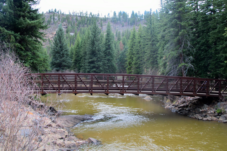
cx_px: 114
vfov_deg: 41.7
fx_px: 199
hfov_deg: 59.5
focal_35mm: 32
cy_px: 76
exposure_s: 1/100
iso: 400
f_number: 9
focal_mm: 21
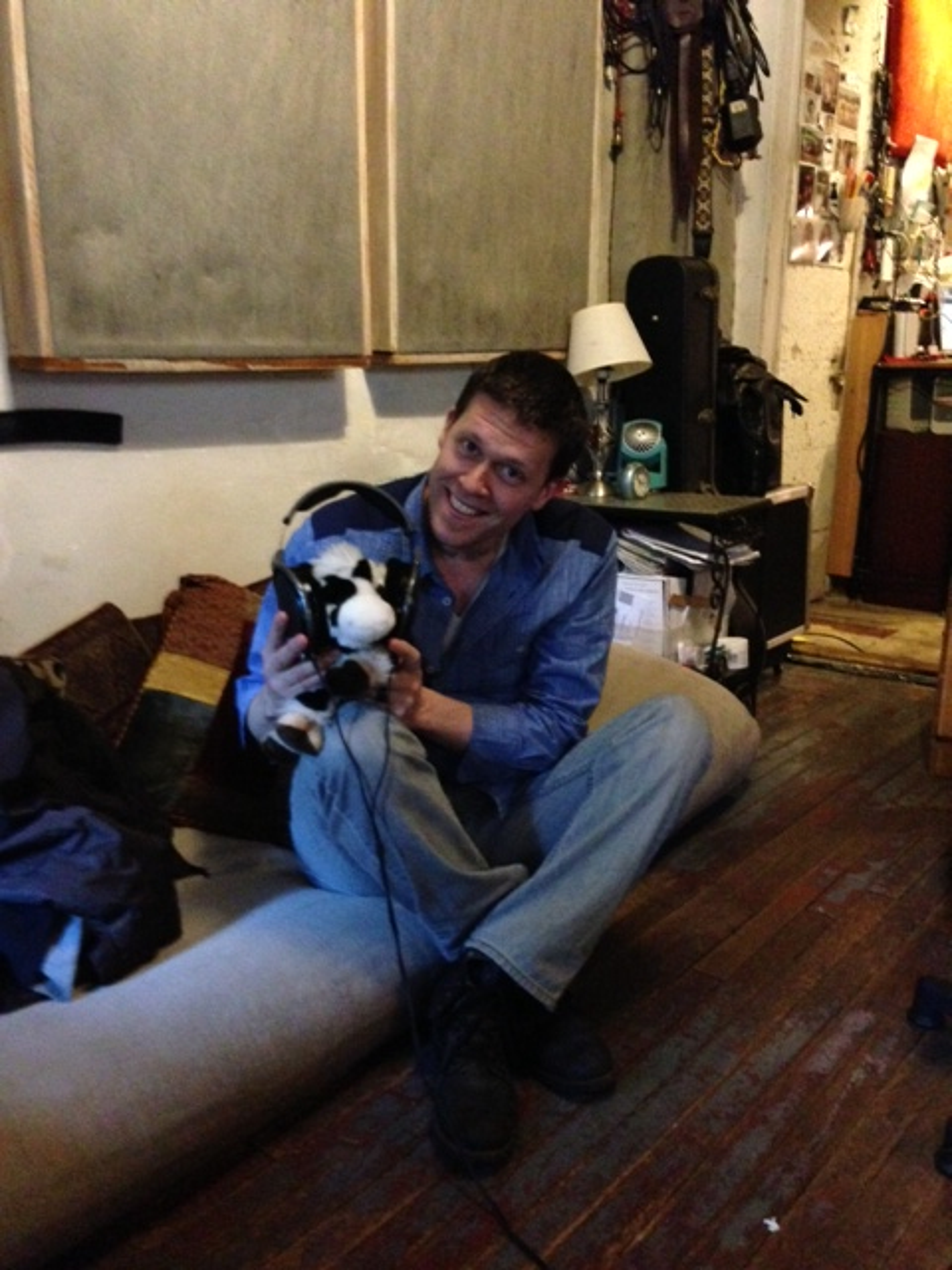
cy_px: 635
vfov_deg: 55.4
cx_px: 476
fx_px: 1210
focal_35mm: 33
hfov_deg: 42.9
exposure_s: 1/15
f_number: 2.4
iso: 800
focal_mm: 4.13
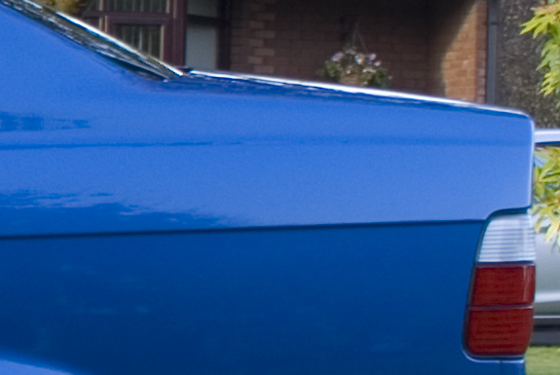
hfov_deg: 8.4
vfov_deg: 6.8
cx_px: -1148
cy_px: 162
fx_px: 3146
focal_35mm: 202
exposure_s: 1/40
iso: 100
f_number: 4.5
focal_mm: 20
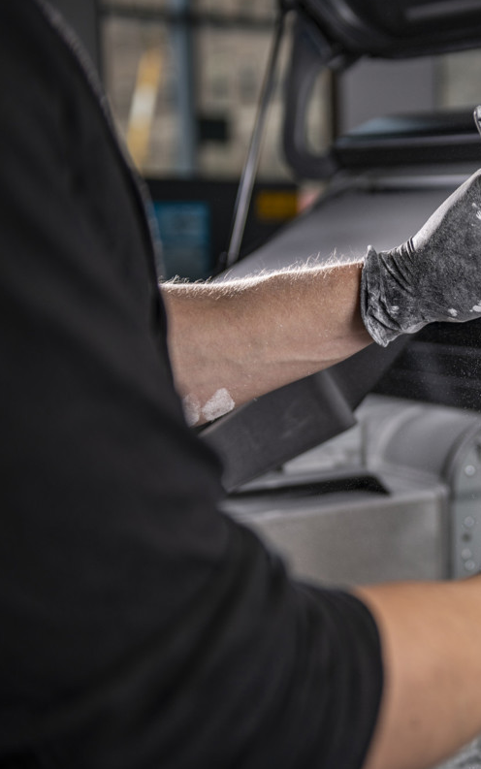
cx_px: 562
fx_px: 1551
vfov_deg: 27.8
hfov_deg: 16.9
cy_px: 384
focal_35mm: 74
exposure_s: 1/250
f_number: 2.8
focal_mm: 48
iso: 64
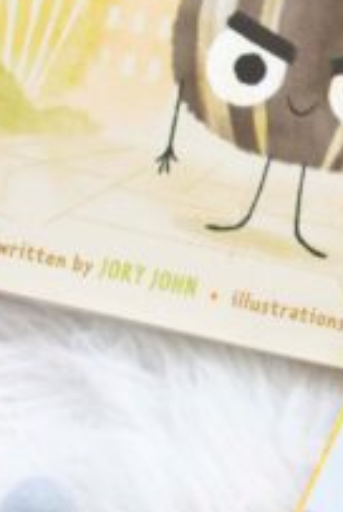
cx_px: 482
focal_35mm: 232
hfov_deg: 5.9
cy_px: 252
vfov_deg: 8.9
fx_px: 3307
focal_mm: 35
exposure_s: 1/100
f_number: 3.2
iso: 200
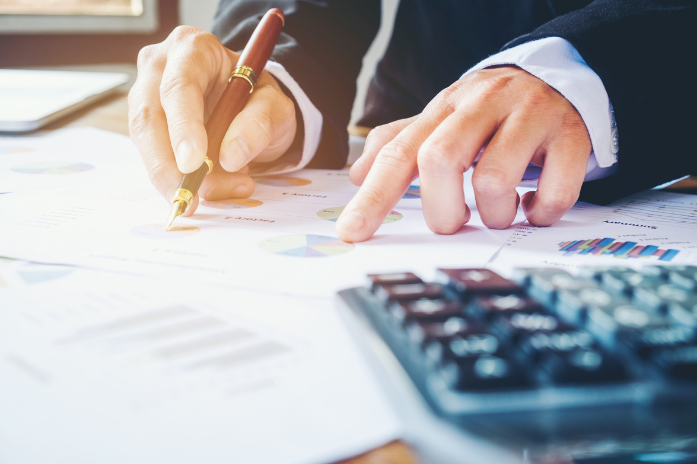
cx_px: 348
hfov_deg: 38.9
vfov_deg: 26.5
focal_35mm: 51
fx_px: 987
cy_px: 232
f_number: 5
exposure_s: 1/13
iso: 200
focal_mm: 34.3
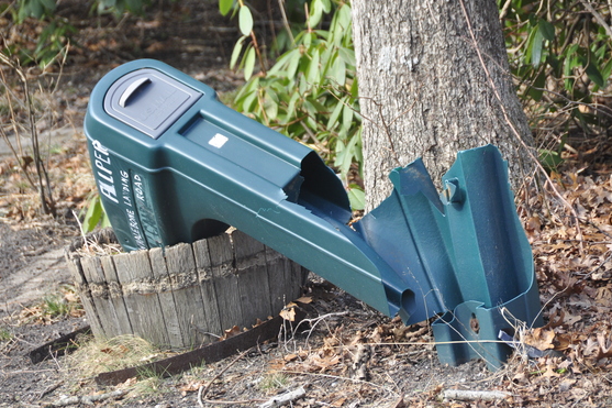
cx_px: 310
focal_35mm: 323
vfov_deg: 4.3
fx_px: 5489
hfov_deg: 6.4
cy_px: 207
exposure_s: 1/200
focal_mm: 200
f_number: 6.3
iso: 500
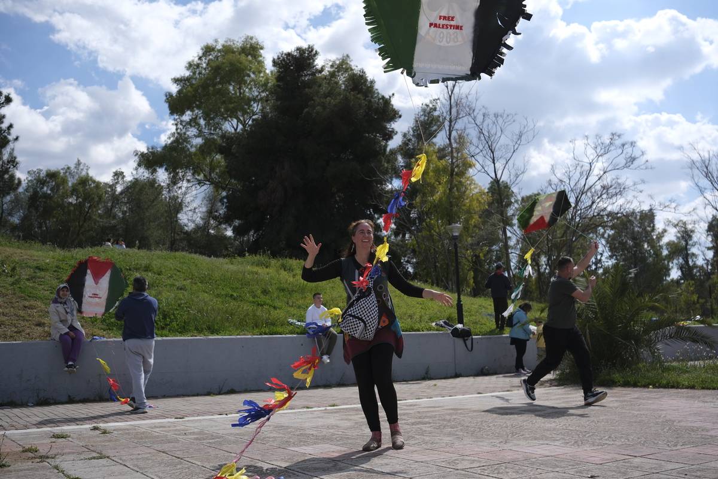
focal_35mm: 35
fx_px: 698
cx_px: 359
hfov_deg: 54.4
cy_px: 240
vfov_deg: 37.9
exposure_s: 1/5000
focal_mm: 23
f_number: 2.8
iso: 200
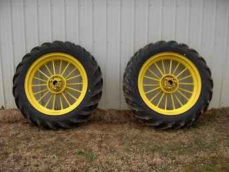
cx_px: 114
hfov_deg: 47.8
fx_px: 258
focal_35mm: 39
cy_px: 86
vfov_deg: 36.9
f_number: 2.8
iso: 100
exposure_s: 1/250
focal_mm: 8
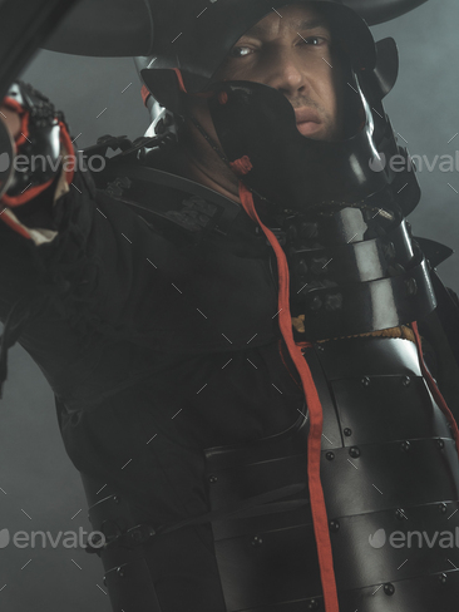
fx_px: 2157
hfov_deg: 12.1
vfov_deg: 16.1
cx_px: 233
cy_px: 153
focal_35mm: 122
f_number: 8
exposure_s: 1/160
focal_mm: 70
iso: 160
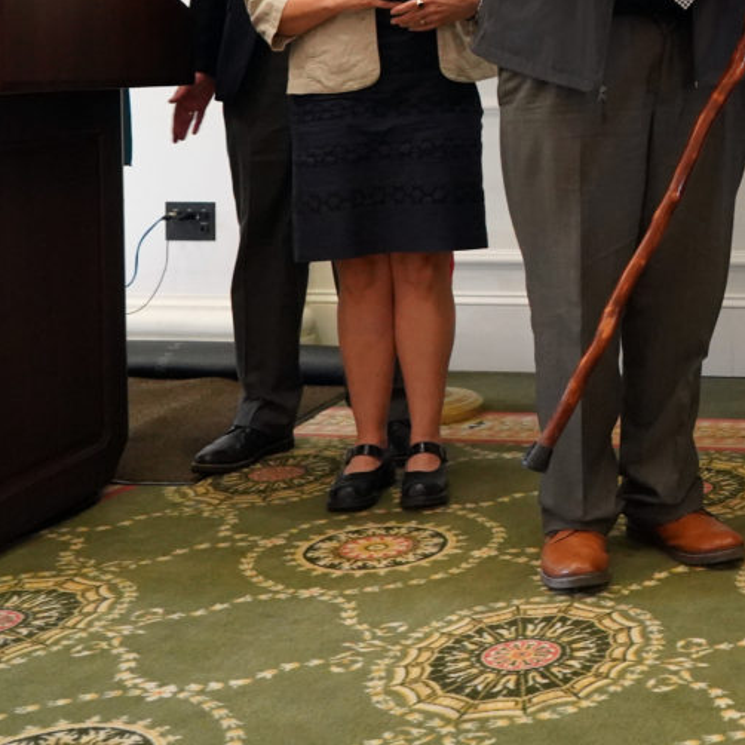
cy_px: 45
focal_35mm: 65
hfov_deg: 24.7
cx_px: 818
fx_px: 1583
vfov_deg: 25.5
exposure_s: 1/250
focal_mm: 25
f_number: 5
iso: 8000
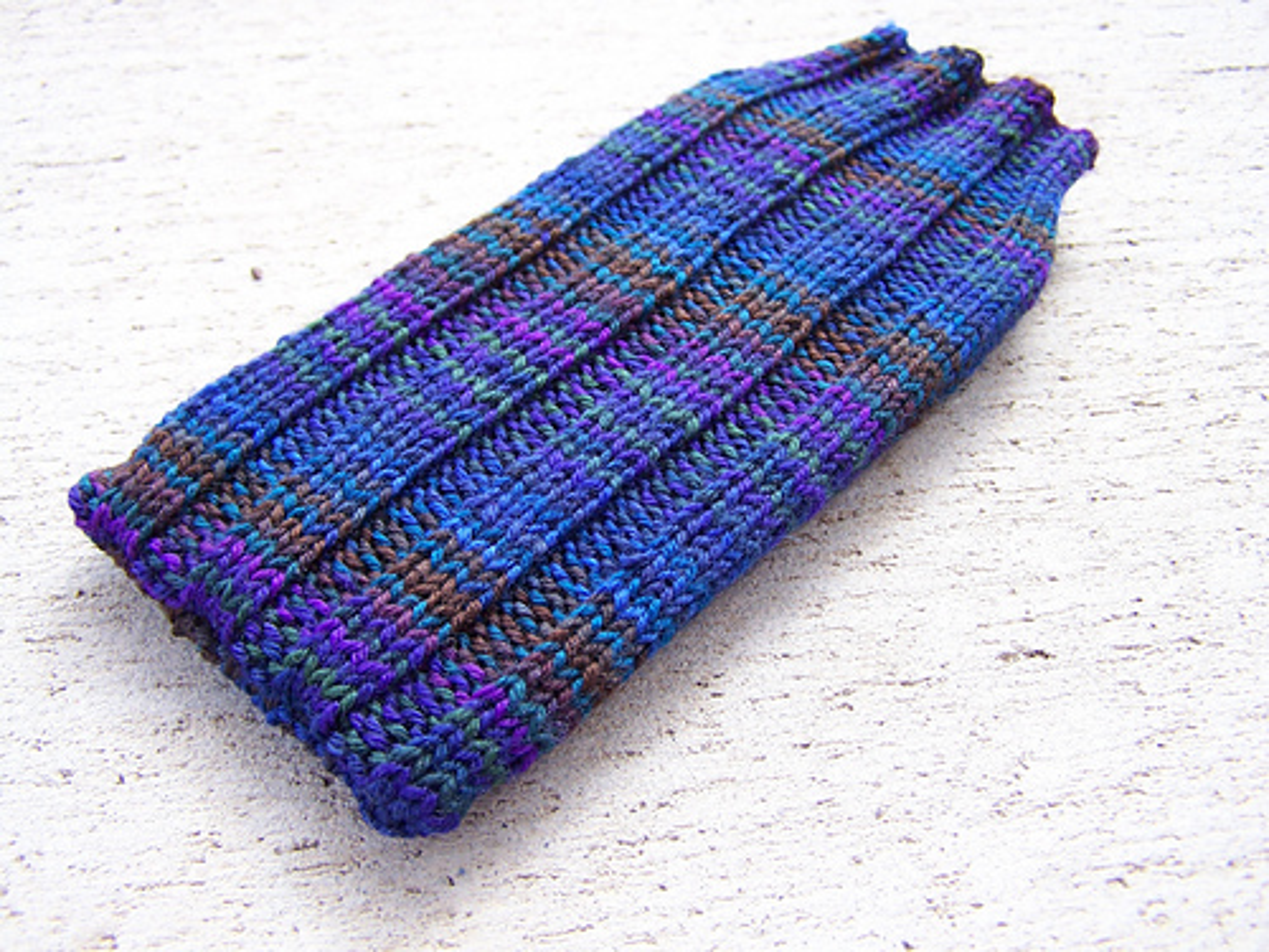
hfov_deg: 49.0
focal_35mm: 38
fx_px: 1393
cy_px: 476
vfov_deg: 37.7
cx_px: 634
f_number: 2.8
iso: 64
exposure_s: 1/200
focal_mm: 6.3
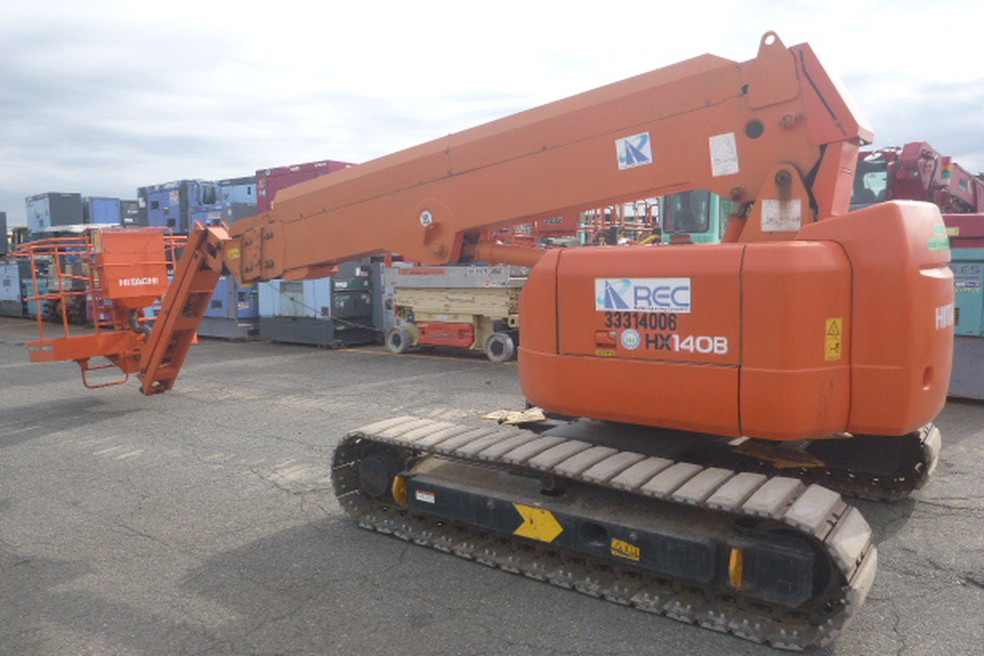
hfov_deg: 67.4
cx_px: 490
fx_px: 738
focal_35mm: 27
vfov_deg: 48.0
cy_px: 329
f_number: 3.9
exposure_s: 1/320
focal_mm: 4.5
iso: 100
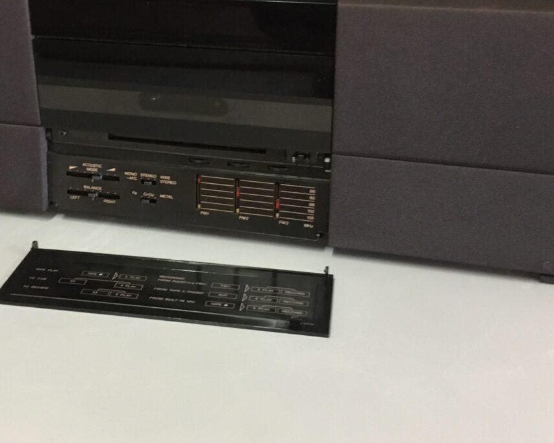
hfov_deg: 36.3
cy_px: 112
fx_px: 836
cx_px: 192
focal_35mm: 51
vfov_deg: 29.2
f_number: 2.2
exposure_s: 1/17
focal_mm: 4.15
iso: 250
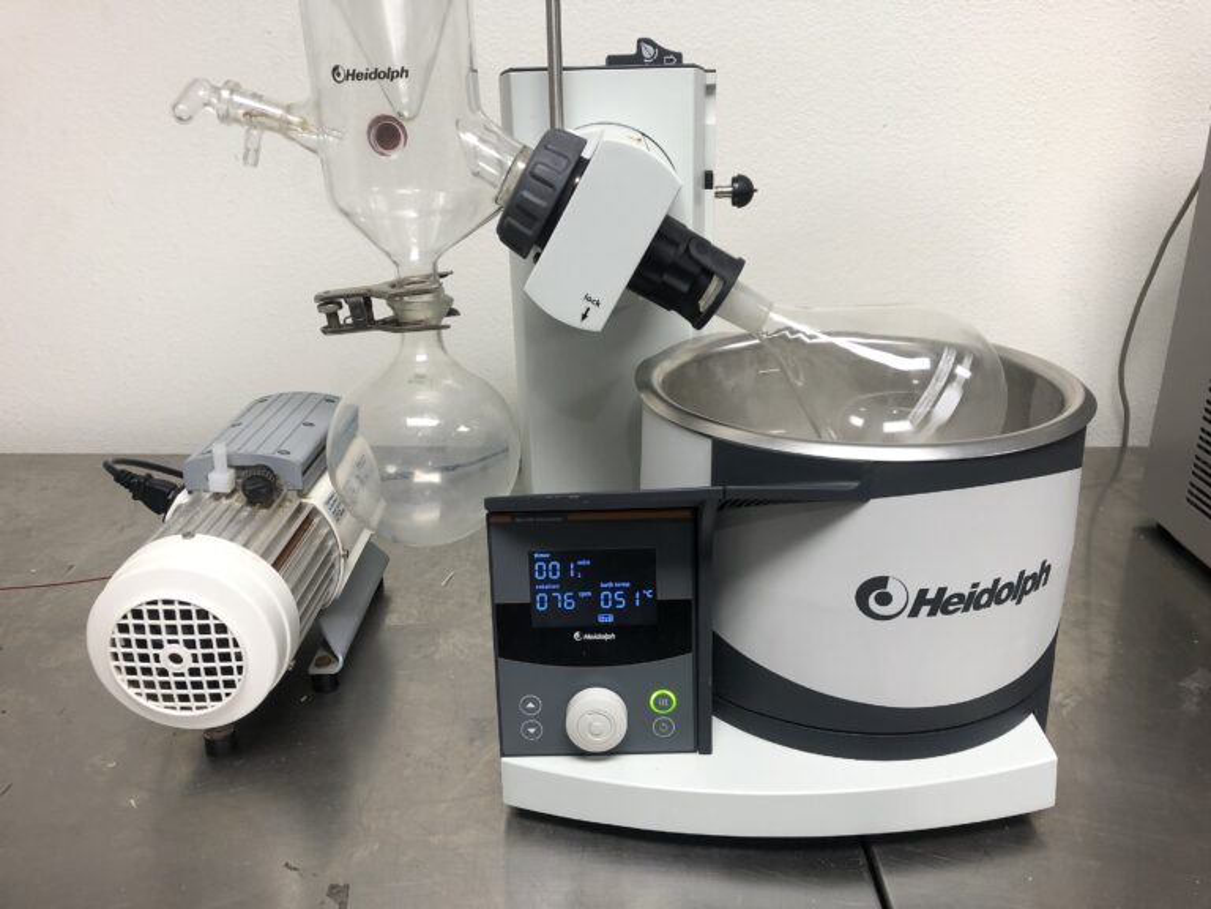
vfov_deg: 49.7
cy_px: 454
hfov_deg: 63.4
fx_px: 980
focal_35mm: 28
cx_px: 606
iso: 32
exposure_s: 1/32
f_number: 1.8
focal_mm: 4
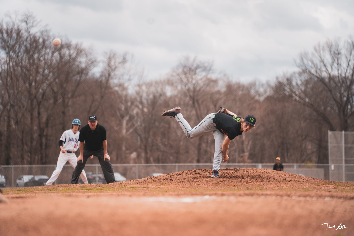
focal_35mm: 200
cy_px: 118
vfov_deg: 6.9
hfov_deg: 10.3
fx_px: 1967
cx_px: 177
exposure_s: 1/2500
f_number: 4
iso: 500
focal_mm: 200
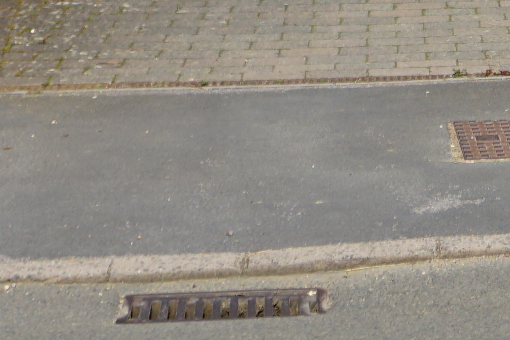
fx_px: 2192
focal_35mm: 155
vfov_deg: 8.0
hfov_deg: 12.3
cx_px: 884
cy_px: -561
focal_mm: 19
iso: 100
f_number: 5
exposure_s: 1/1000
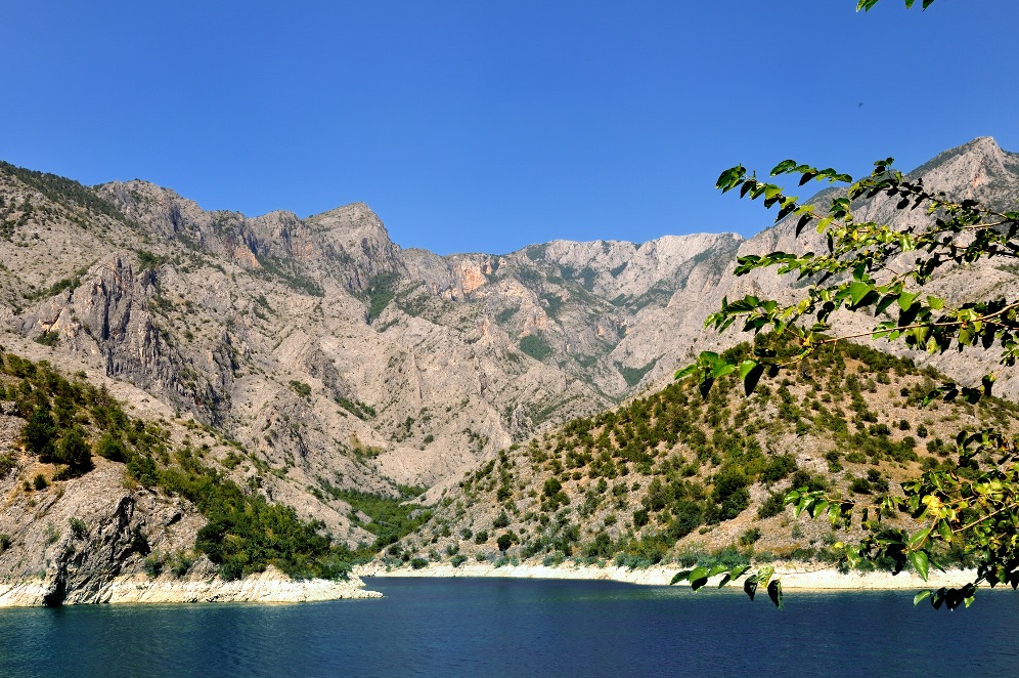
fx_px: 1046
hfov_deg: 51.9
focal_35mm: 37
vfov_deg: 35.9
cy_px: 344
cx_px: 501
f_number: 9
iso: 200
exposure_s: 1/320
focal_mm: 24
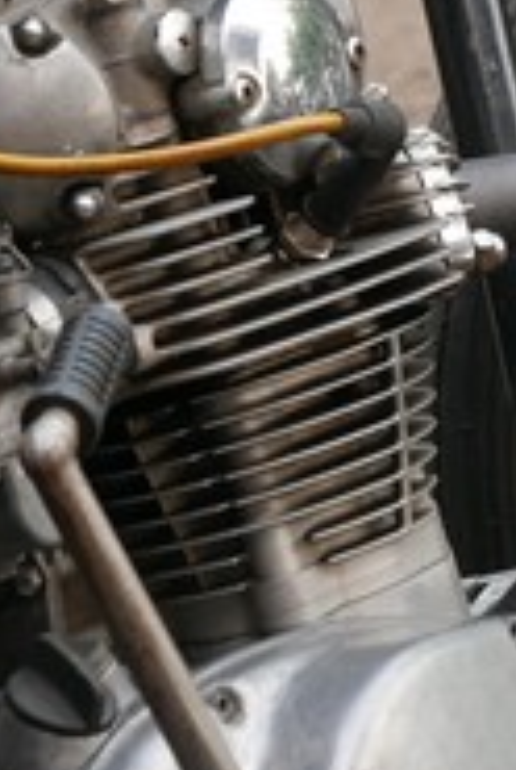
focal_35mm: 257
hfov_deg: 5.4
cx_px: 551
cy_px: -166
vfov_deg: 7.9
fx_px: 5505
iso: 320
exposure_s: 1/125
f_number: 2.8
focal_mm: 28.2
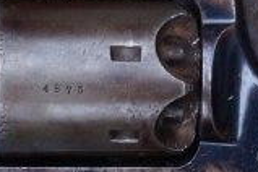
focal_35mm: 471
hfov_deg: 4.4
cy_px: 115
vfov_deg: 2.9
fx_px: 3375
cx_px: -104
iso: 1000
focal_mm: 50
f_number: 5.6
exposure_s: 1/80
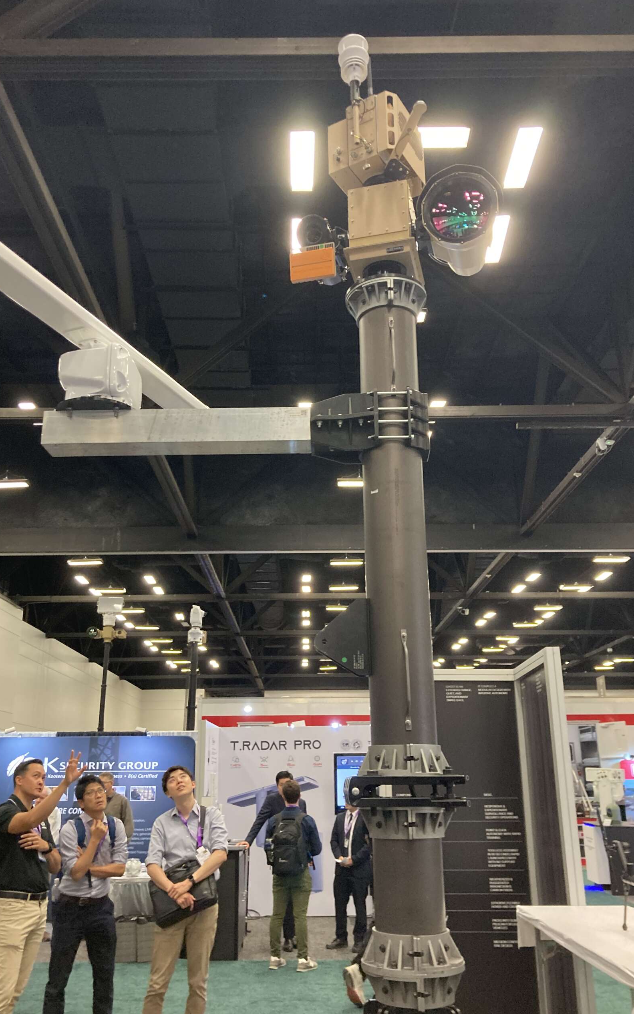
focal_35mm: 30
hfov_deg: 41.8
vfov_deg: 62.9
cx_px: 290
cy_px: 510
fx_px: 829
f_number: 1.8
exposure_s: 1/60
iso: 250
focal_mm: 3.99
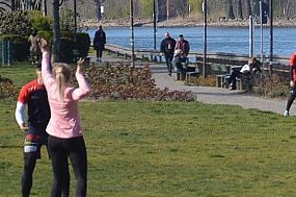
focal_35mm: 662
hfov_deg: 3.1
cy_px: 7
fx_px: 5435
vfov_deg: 2.1
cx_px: 533
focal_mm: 105
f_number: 5.6
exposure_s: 1/1250
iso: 400
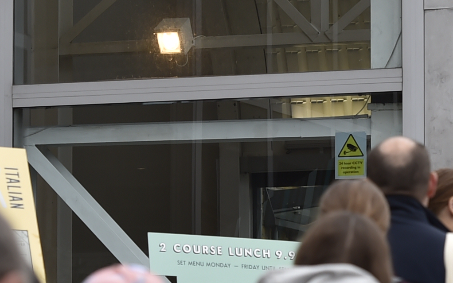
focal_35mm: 405
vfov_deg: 3.2
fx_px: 5001
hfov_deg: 5.2
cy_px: 124
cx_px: 363
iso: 160
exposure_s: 1/160
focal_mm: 110
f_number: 5
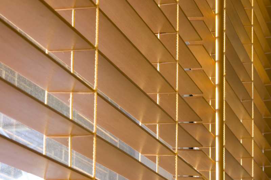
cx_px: 136
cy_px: 90
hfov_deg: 17.1
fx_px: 903
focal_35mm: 120
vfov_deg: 11.4
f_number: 22
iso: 200
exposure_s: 1/1.67
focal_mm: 80
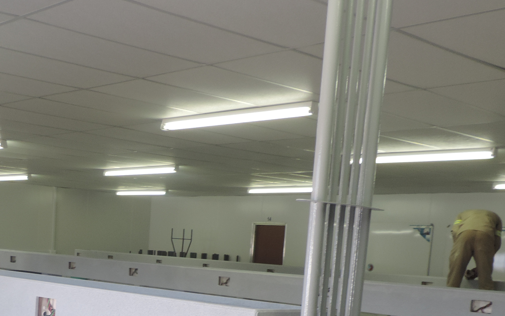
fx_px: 771
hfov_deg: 35.6
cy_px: 355
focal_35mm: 56
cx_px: 139
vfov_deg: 21.8
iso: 80
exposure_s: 1/60
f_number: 3
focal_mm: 4.3
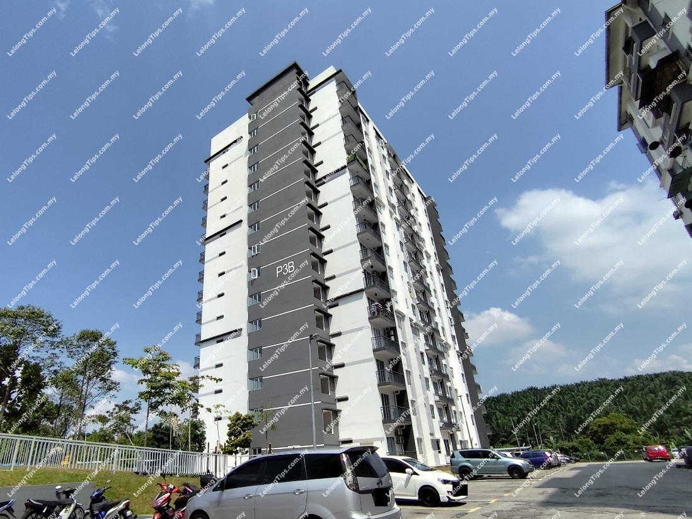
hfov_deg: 94.5
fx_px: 320
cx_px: 346
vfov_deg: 78.1
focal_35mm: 16
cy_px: 260
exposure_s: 1/1774
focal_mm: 1.65
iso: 50
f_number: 2.2
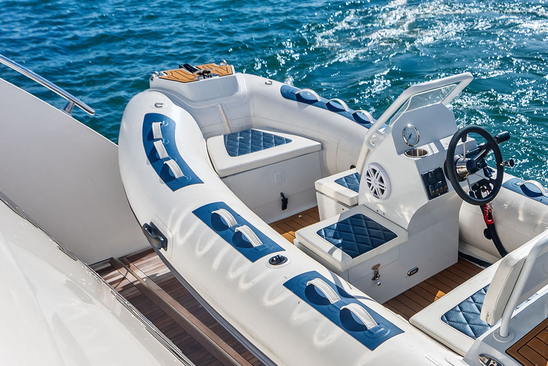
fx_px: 533
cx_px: 501
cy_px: 296
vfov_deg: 36.5
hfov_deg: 48.3
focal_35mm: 35
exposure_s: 1/125
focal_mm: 16
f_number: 5
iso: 250
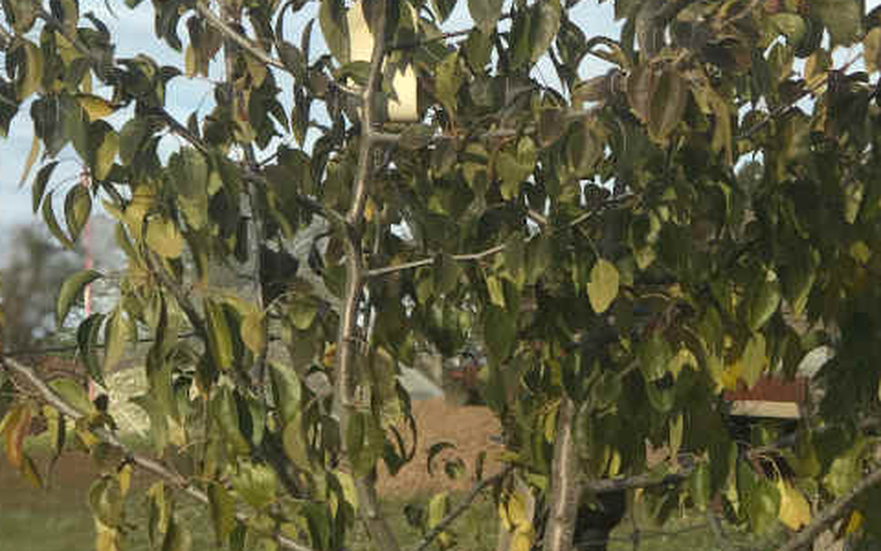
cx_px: 641
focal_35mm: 136
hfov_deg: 15.3
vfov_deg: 9.6
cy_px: 28
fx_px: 3265
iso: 20
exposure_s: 1/584
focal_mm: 6.6
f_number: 2.8
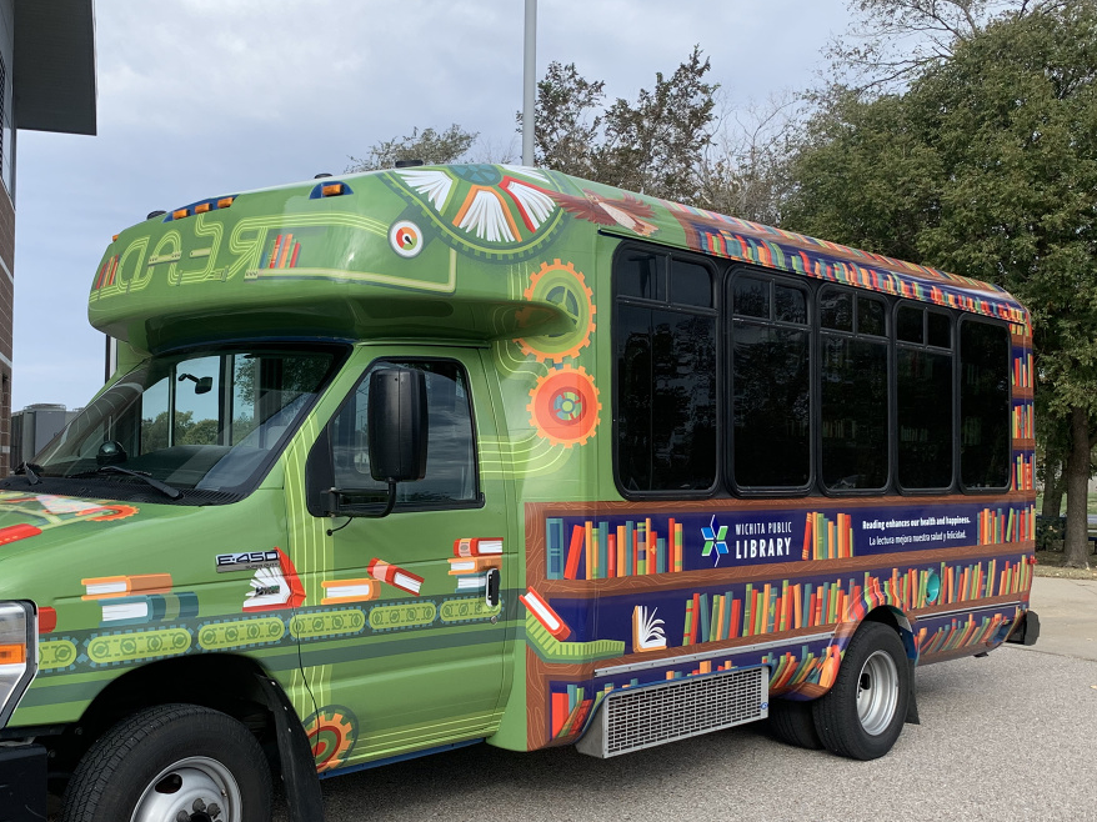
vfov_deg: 38.6
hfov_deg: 49.8
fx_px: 1172
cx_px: 426
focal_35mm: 37
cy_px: 470
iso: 25
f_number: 1.8
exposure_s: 1/1124
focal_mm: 4.25
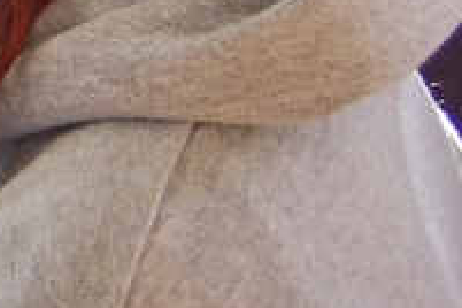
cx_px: -624
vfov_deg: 8.2
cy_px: -194
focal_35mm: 162
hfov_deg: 10.9
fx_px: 2079
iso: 400
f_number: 4.5
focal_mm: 20
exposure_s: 1/80
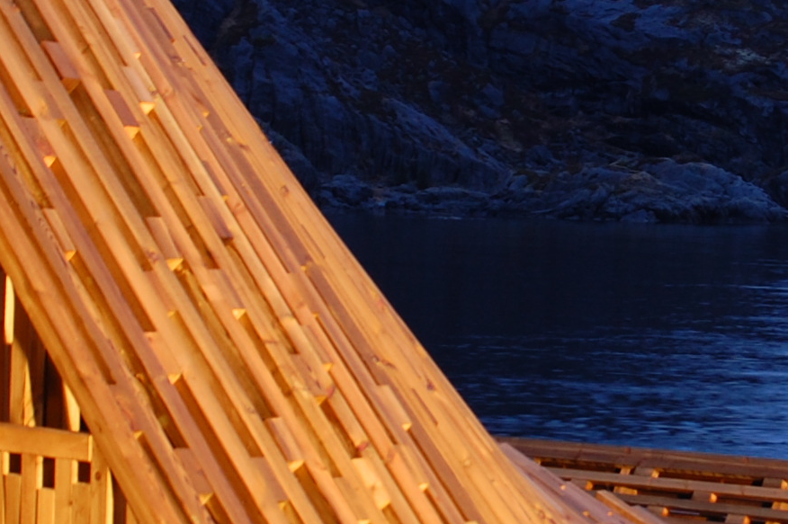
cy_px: 288
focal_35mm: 129
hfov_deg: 15.8
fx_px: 2816
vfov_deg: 10.6
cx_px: 628
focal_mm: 25
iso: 200
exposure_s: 1.6
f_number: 5.6
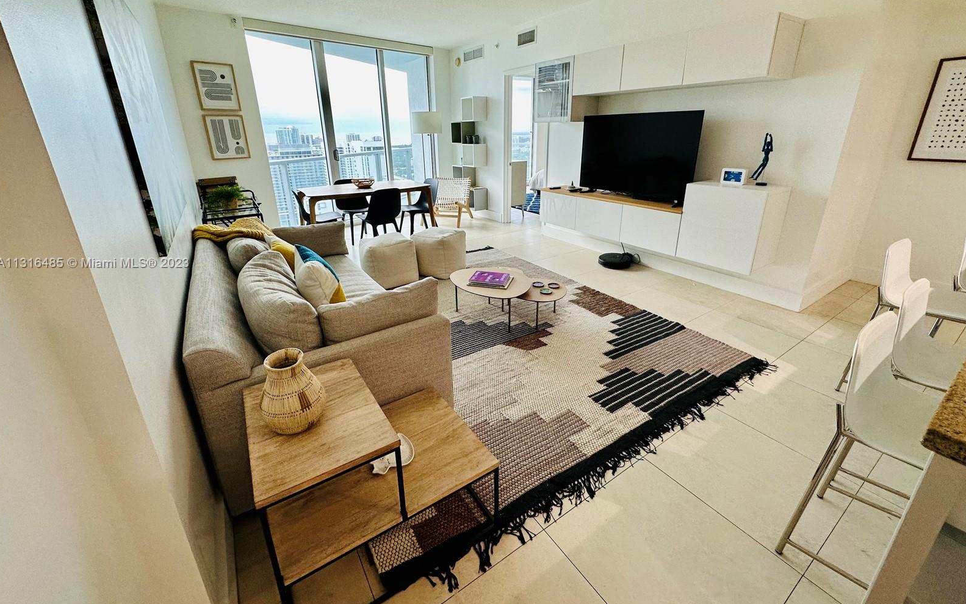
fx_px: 395
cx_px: 482
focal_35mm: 15
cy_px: 264
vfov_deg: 74.5
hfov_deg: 101.5
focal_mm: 2.22
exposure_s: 1/120
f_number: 2.2
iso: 100
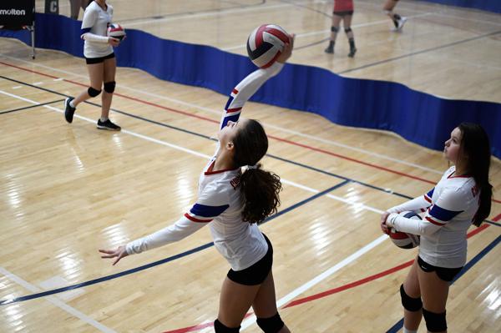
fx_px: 723
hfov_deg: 38.2
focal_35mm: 52
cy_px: 166
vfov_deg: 25.9
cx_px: 250
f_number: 1.8
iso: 2500
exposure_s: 1/1000
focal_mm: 35
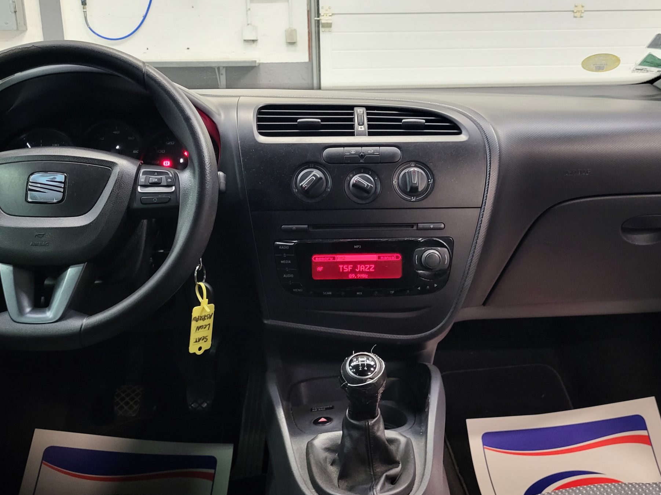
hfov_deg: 50.1
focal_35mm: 37
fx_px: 706
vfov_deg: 38.6
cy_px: 229
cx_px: 346
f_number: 1.8
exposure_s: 1/33
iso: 500
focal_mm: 5.4
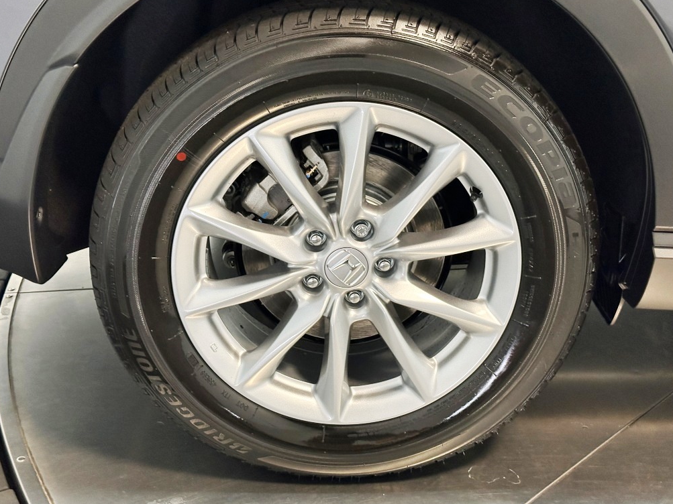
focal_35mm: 49
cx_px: 339
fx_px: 953
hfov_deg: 38.9
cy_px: 251
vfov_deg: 29.7
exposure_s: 1/40
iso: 500
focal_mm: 6.86
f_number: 1.78
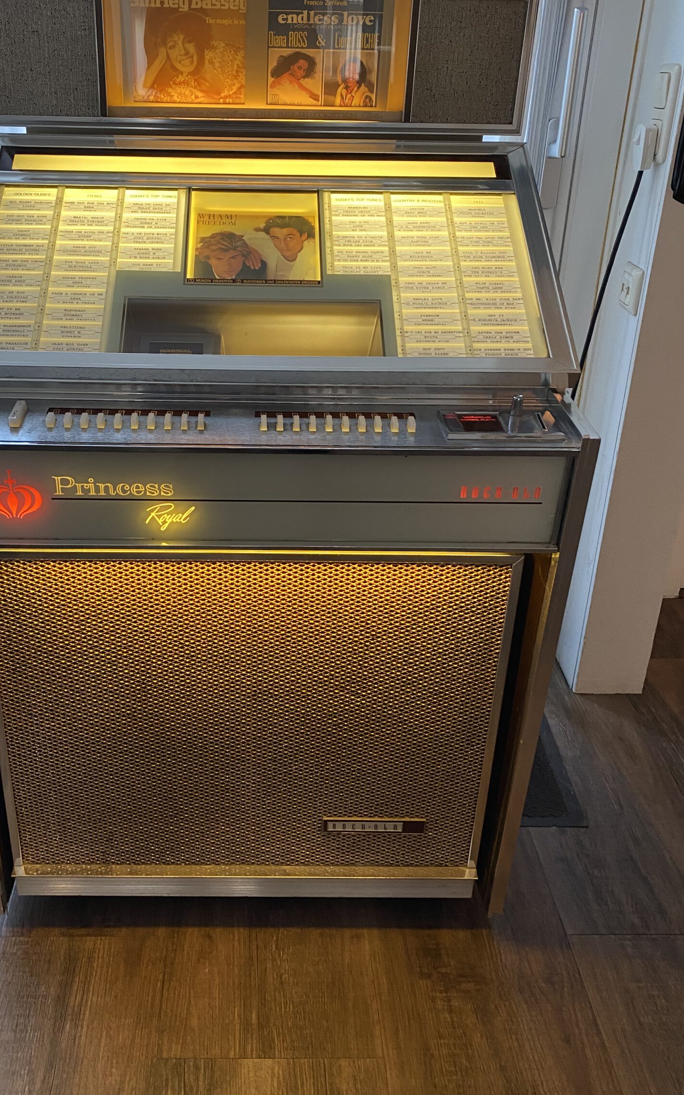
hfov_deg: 40.3
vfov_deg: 61.1
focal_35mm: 31
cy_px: 494
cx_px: 258
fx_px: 925
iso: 160
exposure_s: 1/50
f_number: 1.8
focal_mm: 4.25
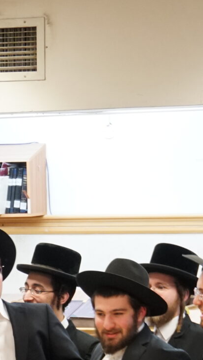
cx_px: -56
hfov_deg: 6.6
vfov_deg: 11.8
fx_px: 1739
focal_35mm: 182
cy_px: 324
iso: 1250
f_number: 4.5
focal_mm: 33
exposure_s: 1/90
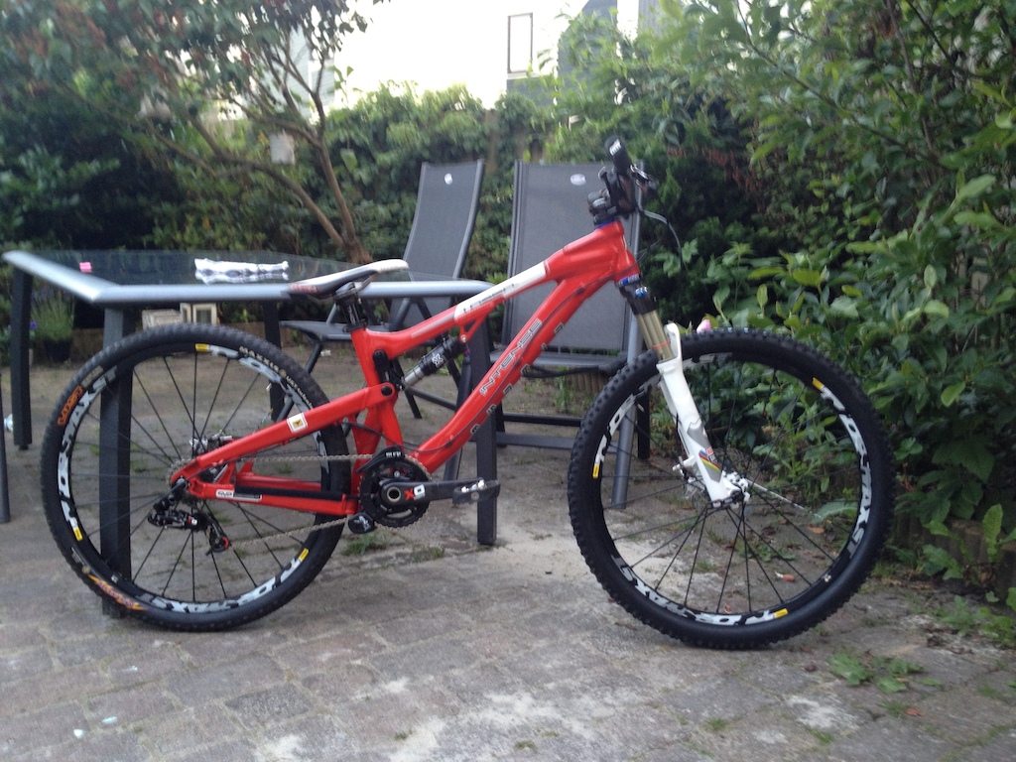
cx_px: 508
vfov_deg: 40.7
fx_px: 1027
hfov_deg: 52.6
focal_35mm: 35
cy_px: 381
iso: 100
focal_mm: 4.28
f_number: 2.4
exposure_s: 1/20
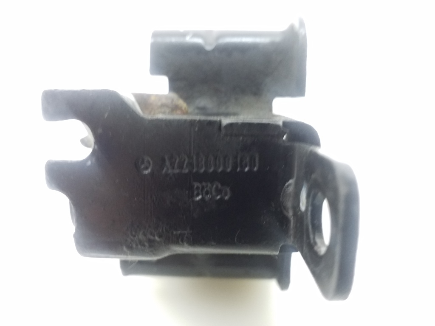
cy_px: 163
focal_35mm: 27
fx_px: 339
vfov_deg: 51.4
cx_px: 218
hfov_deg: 65.3
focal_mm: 3.6
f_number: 1.9
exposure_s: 1/20
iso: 320
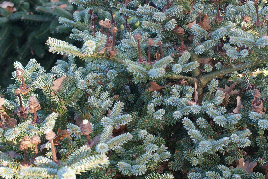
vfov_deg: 17.1
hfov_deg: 25.2
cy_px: 63
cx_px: 195
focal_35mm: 80
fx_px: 594
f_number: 5.6
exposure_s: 1/60
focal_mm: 35
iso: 160
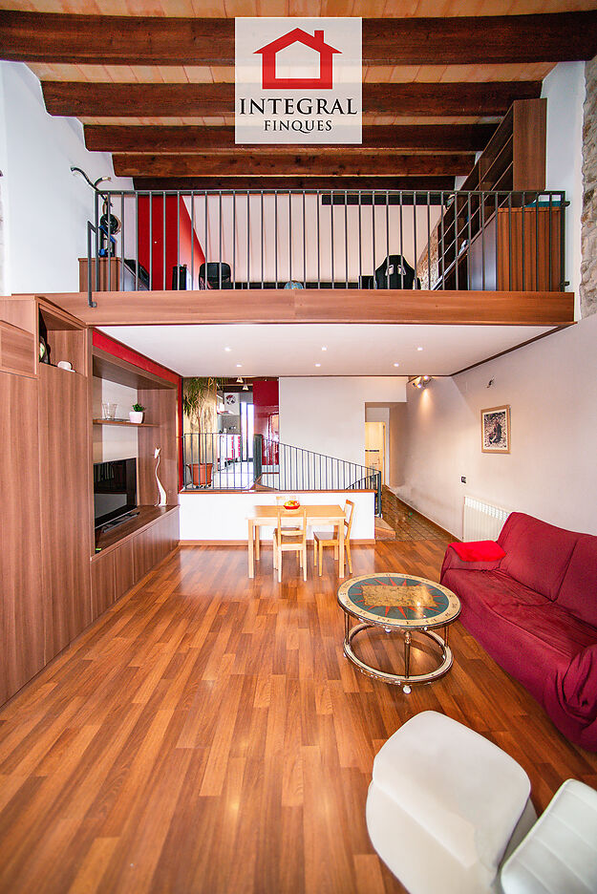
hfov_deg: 81.3
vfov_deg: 104.2
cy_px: 447
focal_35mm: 14
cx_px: 298
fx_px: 348
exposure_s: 1/160
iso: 1000
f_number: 4.5
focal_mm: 14
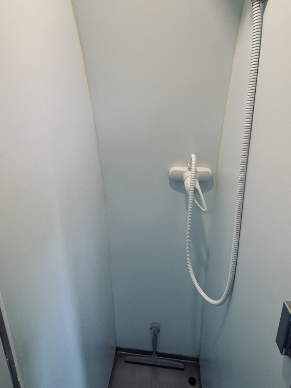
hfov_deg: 61.0
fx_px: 247
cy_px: 152
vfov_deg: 75.4
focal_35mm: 22
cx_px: 136
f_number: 2.2
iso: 160
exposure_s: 1/99
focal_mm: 2.22
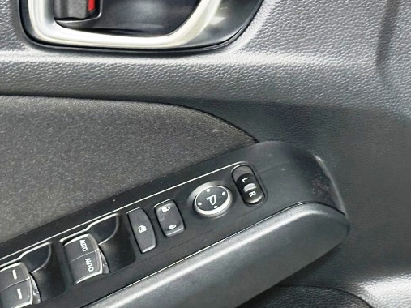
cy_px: 182
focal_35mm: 97
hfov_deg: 20.2
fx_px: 1151
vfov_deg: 15.2
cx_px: 164
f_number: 1.78
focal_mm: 6.86
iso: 640
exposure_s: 1/30
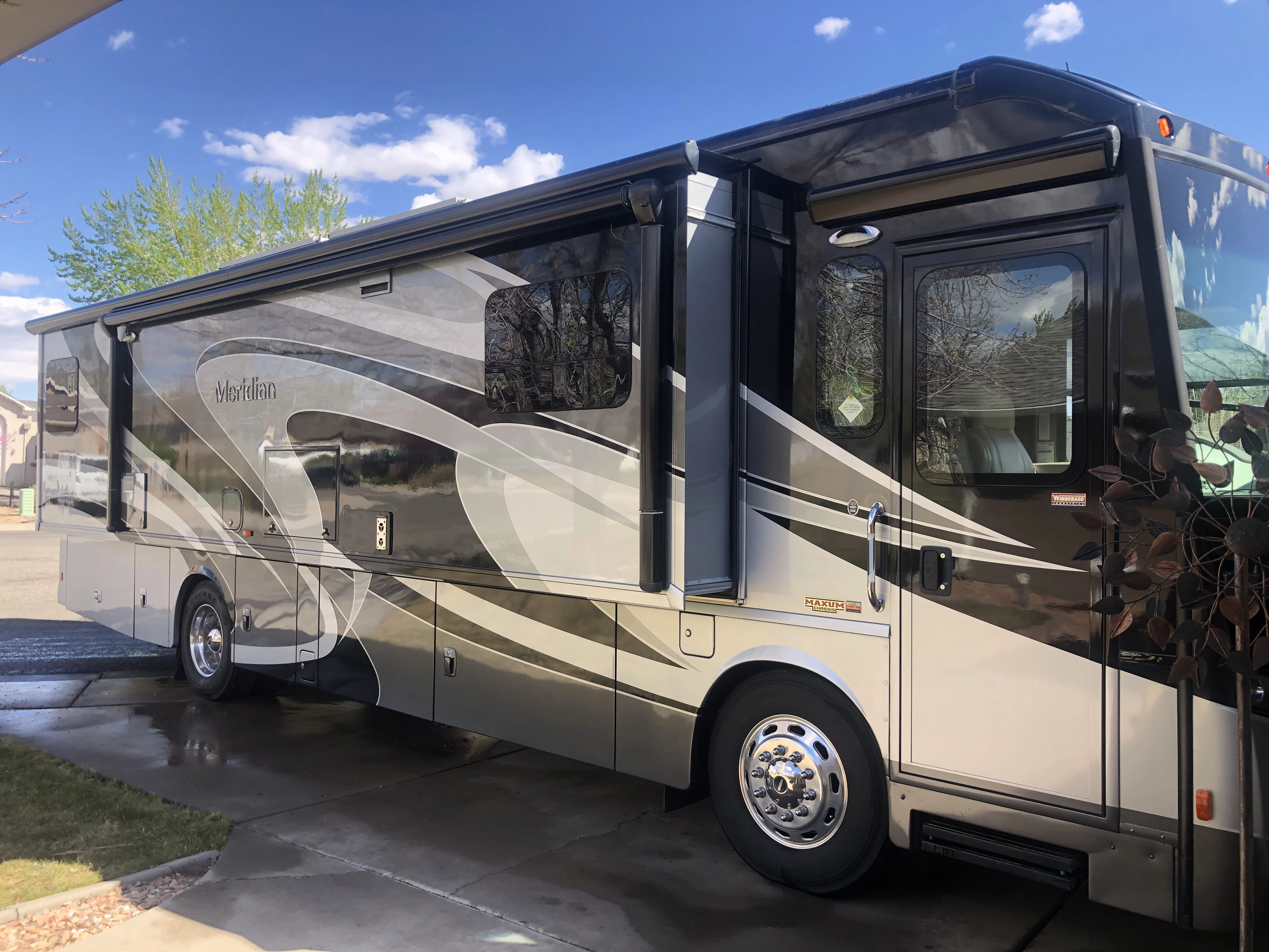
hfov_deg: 63.4
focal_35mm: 28
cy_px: 476
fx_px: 1026
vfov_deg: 49.7
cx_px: 634
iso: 20
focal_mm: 3.99
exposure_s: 1/558
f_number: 1.8
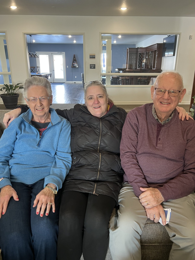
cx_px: 98
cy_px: 130
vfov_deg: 67.3
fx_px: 195
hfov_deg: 53.1
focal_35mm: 26
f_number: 1.5
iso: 80
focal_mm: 5.7
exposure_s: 1/60
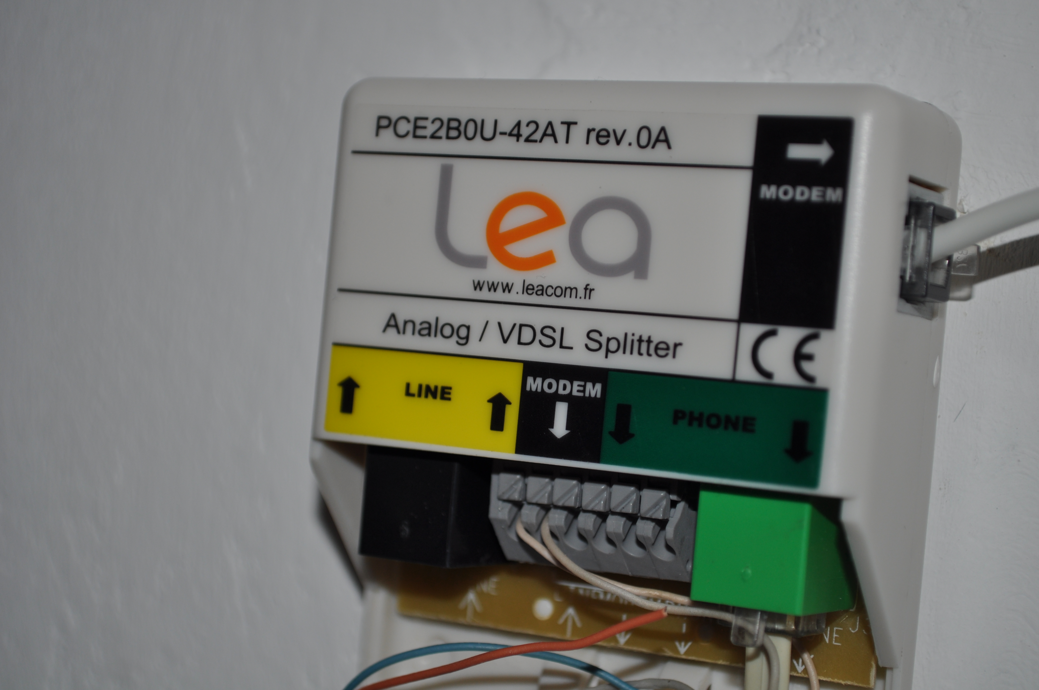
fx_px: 2248
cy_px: 345
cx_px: 520
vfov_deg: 17.4
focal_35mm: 78
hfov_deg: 26.0
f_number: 5.6
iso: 200
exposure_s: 1/60
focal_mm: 52
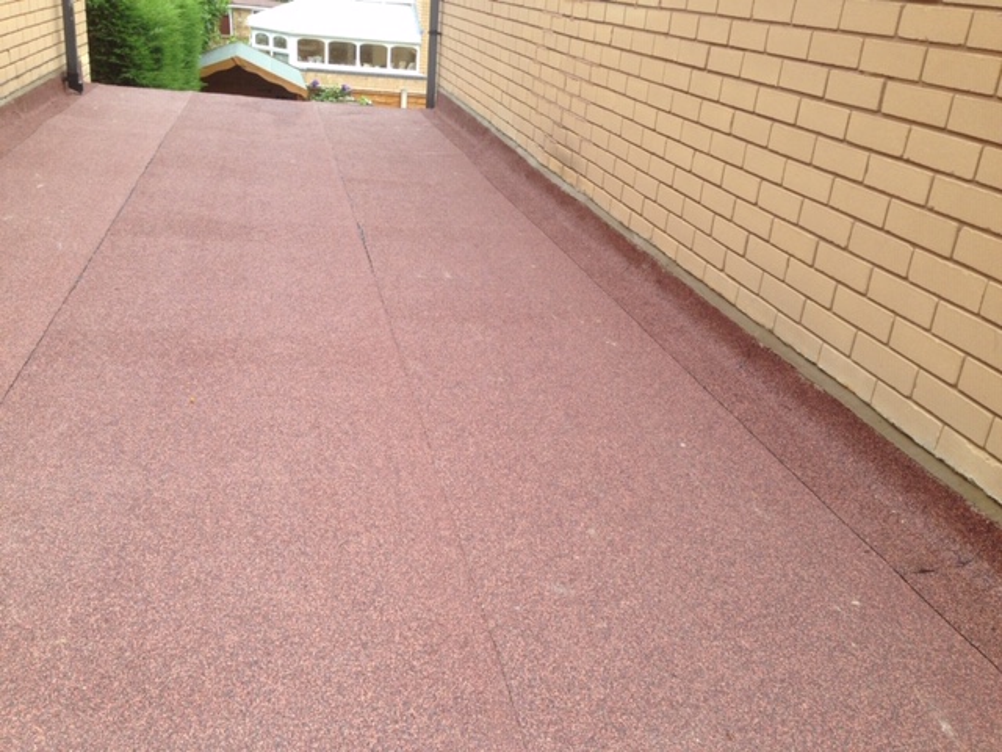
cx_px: 501
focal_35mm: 33
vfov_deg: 42.9
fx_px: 955
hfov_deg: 55.4
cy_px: 376
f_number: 2.4
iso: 50
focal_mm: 4.12
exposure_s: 1/430
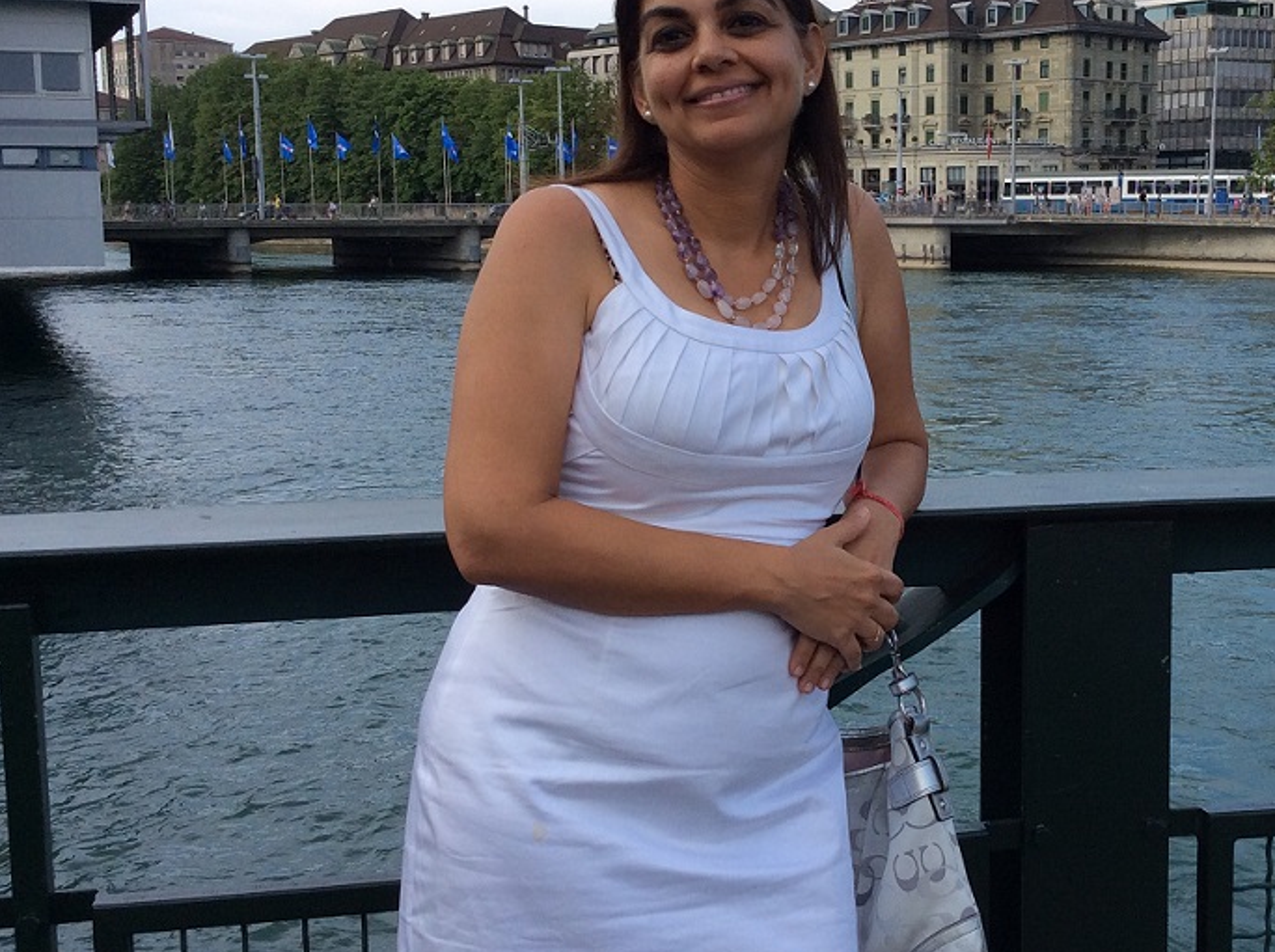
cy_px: 448
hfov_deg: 37.9
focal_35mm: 50
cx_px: 814
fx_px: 1839
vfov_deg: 29.0
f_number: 2.4
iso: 32
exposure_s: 1/608
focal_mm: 3.3
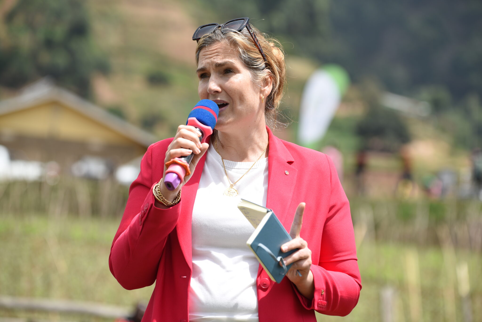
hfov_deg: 13.7
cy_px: 161
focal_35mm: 150
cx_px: 241
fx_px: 2009
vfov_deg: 9.2
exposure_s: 1/640
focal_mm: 150
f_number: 4
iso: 100
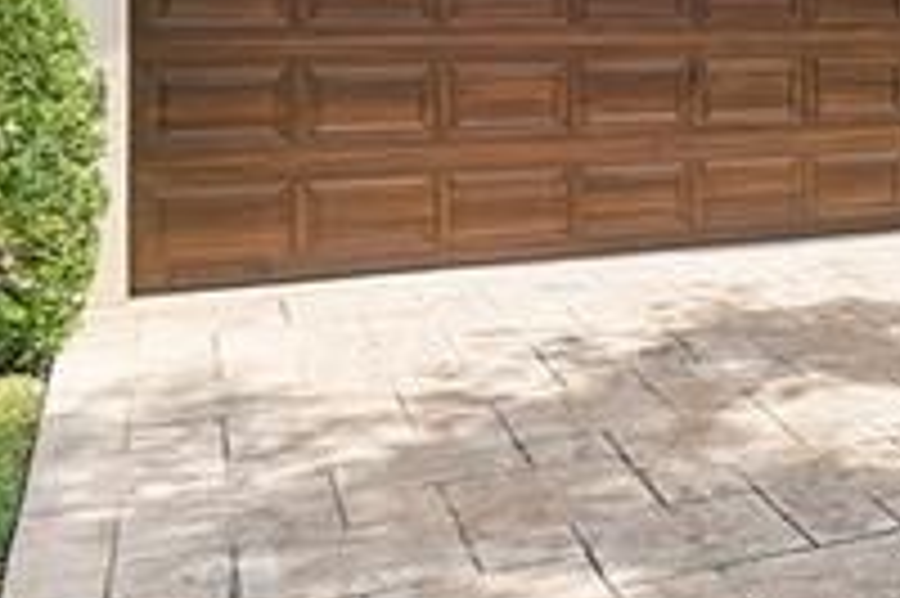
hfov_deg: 27.2
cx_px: 1215
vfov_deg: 21.7
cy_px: -7
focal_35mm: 60
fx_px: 1499
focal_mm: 10
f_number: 10
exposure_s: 1/200
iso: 200
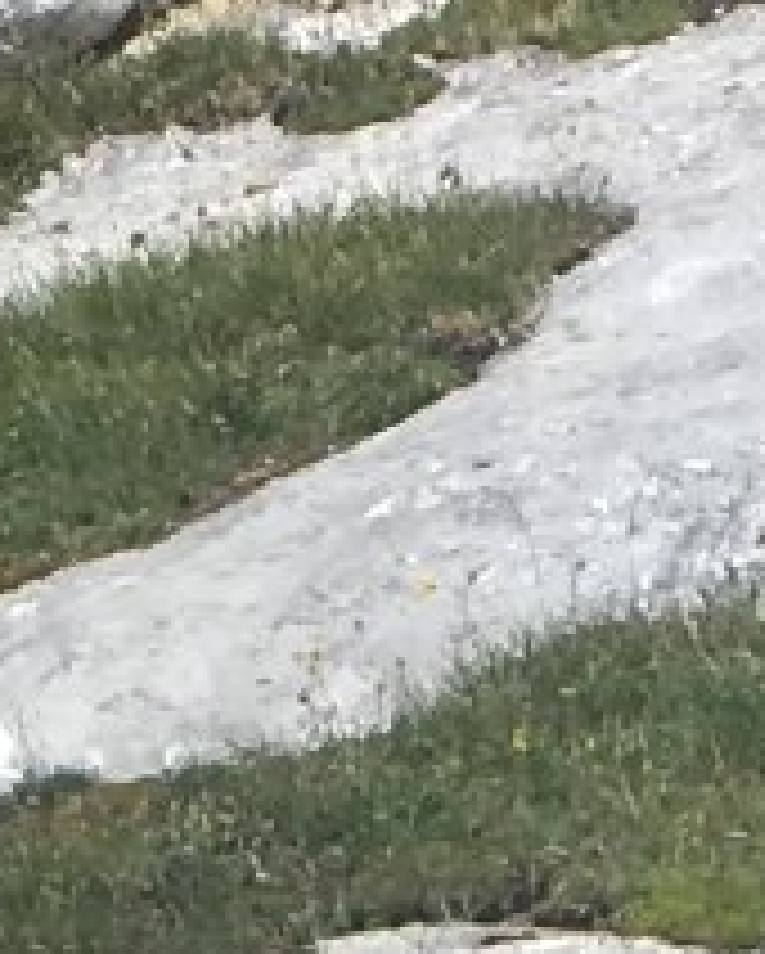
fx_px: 8478
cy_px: 2259
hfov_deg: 5.2
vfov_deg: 6.2
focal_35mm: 300
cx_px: 603
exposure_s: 1/1479
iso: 25
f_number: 2.2
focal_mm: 4.15
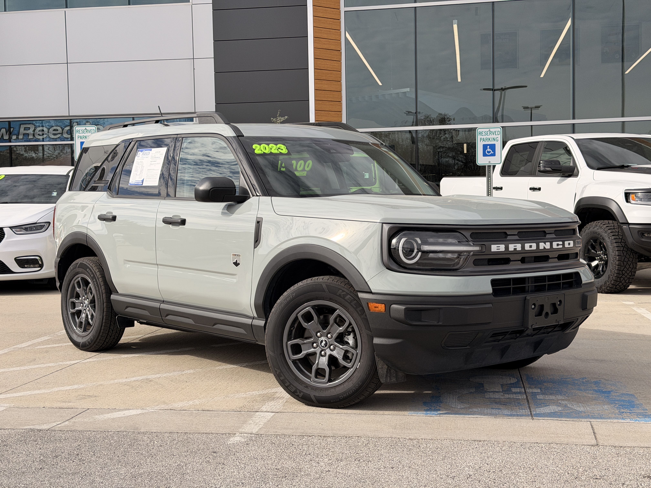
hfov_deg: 39.7
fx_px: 903
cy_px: 244
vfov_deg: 30.3
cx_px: 326
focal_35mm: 48
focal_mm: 6.76
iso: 64
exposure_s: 1/5587
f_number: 1.78
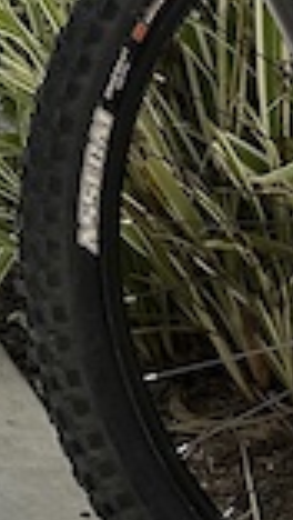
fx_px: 1847
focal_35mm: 134
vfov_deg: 15.4
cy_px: -103
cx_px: -330
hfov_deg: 8.5
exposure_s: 1/4762
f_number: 1.78
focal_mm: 6.86
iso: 80
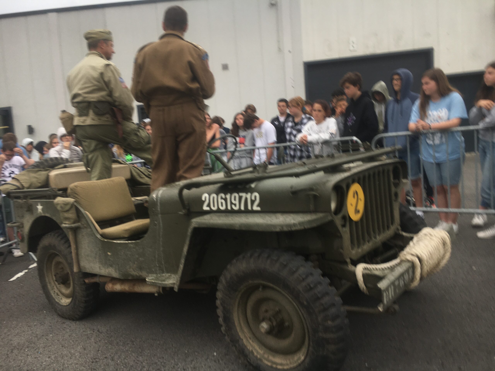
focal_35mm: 29
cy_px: 186
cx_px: 248
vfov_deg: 48.2
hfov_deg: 61.7
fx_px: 415
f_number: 2.2
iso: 25
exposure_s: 1/314
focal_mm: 4.15
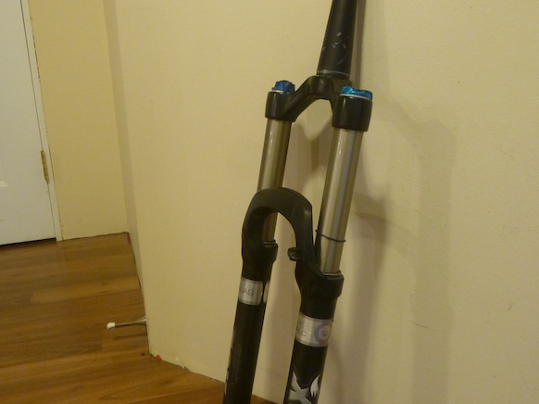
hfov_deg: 55.4
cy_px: 211
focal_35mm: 33
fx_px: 514
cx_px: 276
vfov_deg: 42.9
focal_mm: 4.3
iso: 400
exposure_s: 1/10
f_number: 3.3
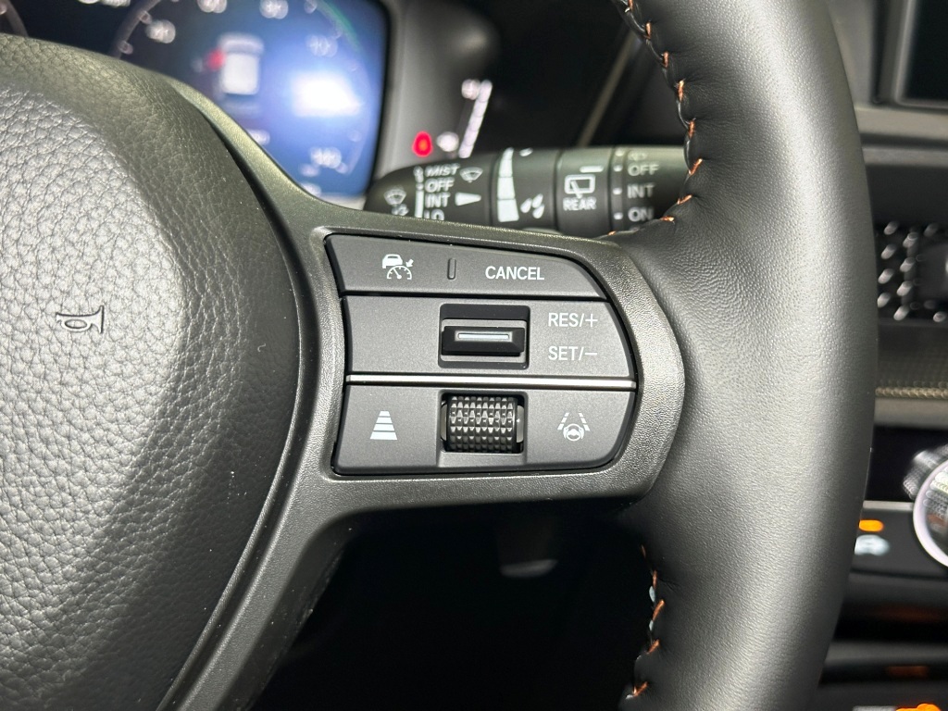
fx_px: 1315
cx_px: 474
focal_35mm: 48
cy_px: 356
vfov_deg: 30.3
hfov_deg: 39.7
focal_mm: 6.86
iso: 320
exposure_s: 1/40
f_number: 1.78
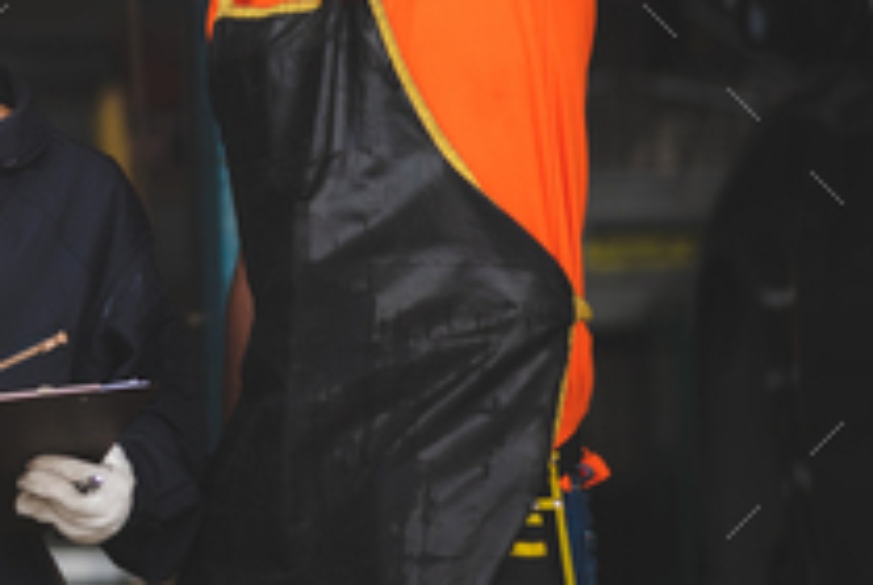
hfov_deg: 6.9
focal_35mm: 296
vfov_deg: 4.6
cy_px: -117
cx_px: -322
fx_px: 7188
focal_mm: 105
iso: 250
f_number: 1.4
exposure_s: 1/2500
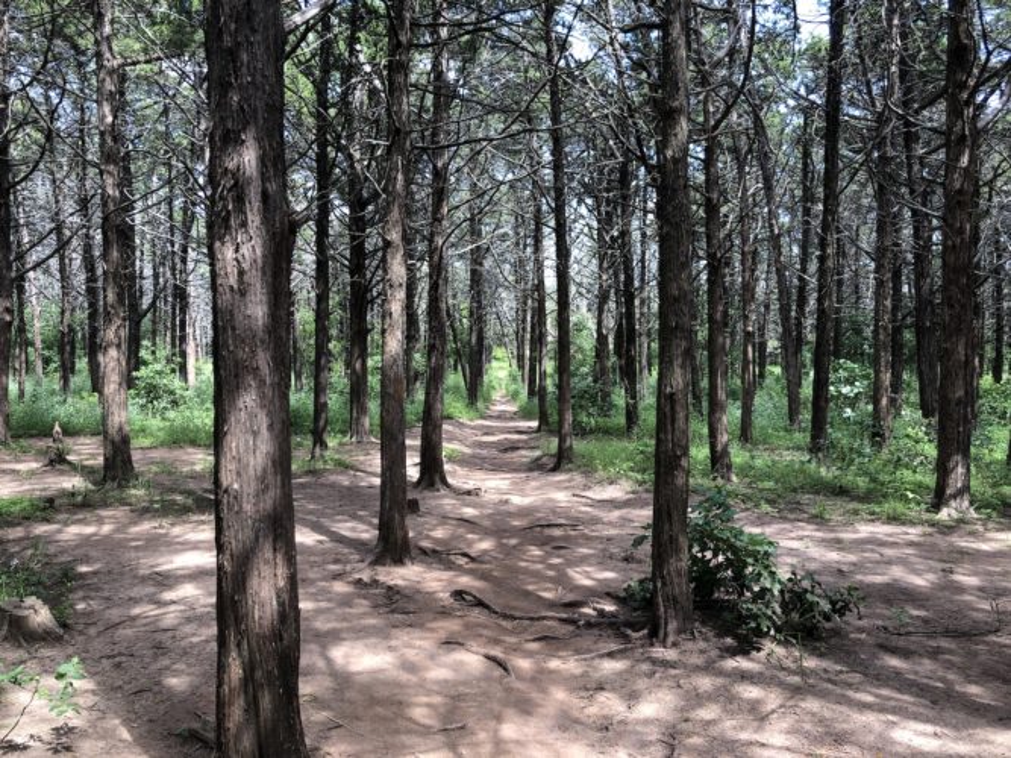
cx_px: 506
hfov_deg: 63.5
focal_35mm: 28
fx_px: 818
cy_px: 379
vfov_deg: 49.7
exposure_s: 1/120
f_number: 1.8
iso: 25
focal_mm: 3.99
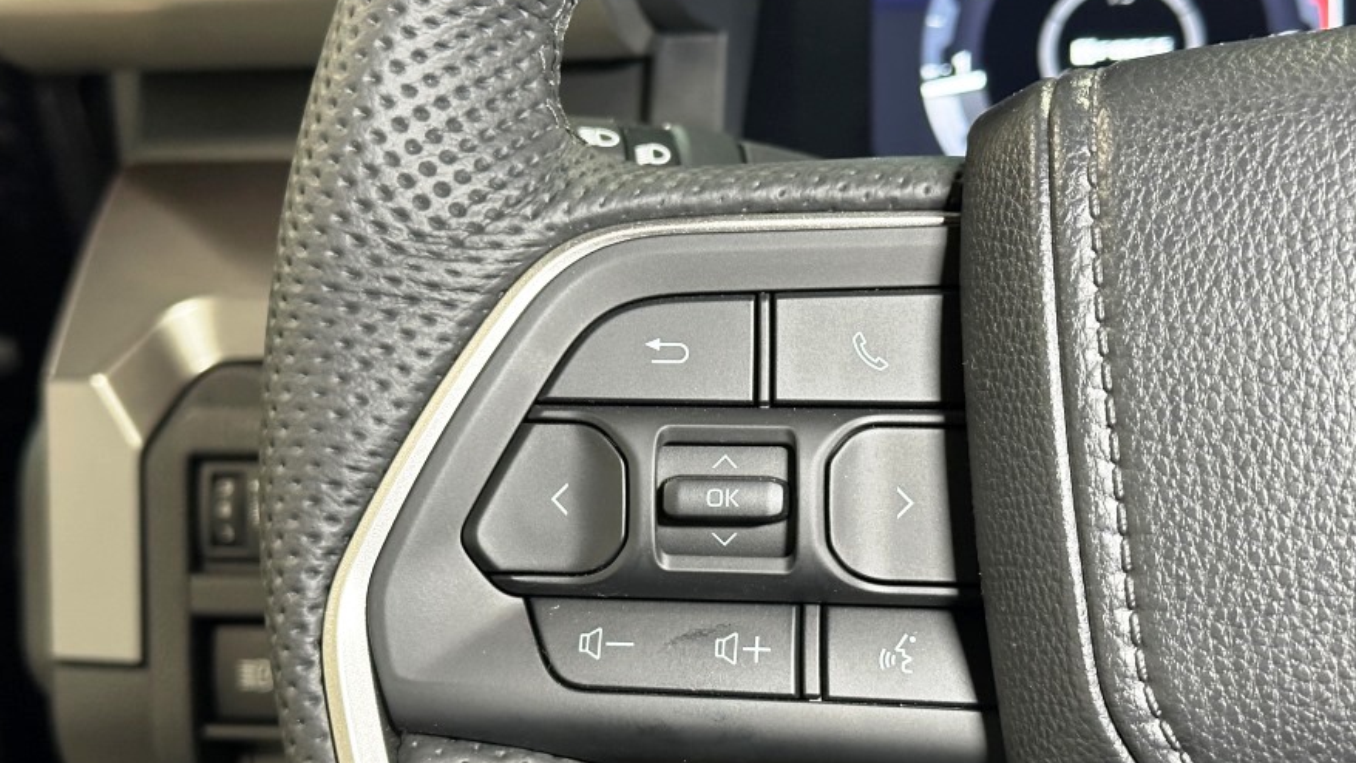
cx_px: 692
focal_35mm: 61
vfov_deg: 19.7
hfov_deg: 34.4
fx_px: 2193
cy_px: 397
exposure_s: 1/30
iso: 400
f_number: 1.78
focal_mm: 6.86
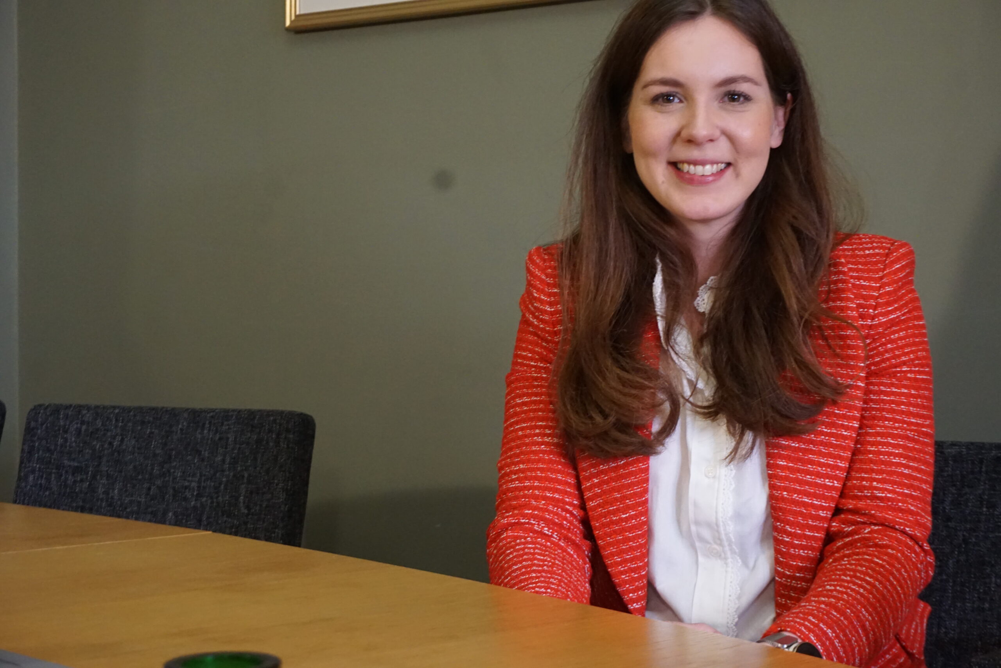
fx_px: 1960
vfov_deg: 19.3
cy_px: 334
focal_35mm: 70
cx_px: 500
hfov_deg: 28.6
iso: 3200
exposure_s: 1/30
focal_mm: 47
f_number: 5.6
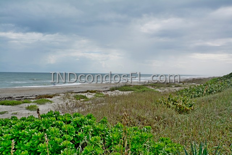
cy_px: 78
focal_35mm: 36
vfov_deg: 36.9
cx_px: 116
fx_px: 232
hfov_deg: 53.1
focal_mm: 24
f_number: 8
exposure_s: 1/250
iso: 100
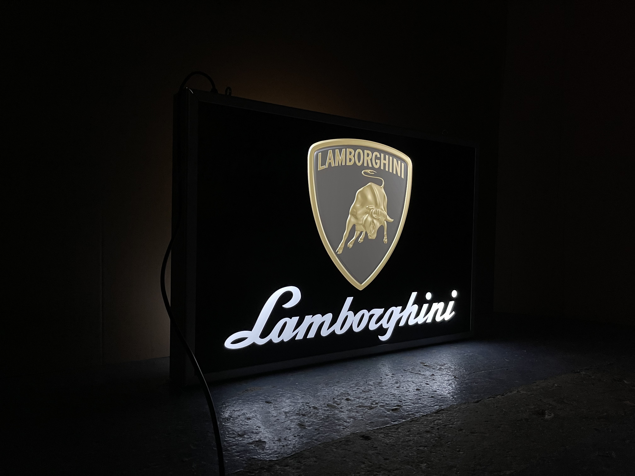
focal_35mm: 26
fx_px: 477
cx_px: 318
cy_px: 238
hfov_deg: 67.3
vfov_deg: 53.1
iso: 250
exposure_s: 1/60
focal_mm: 5.1
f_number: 1.6
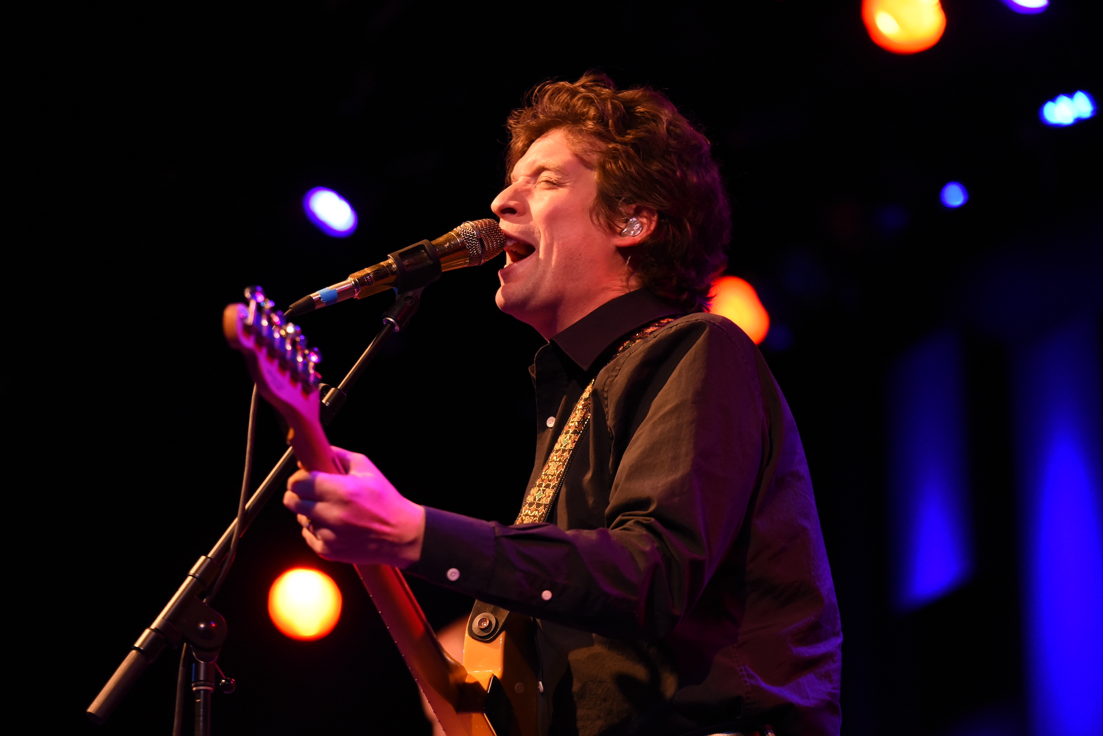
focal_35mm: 122
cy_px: 368
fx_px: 3738
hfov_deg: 16.8
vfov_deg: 11.2
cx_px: 552
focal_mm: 122
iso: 3200
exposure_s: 1/180
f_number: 2.8
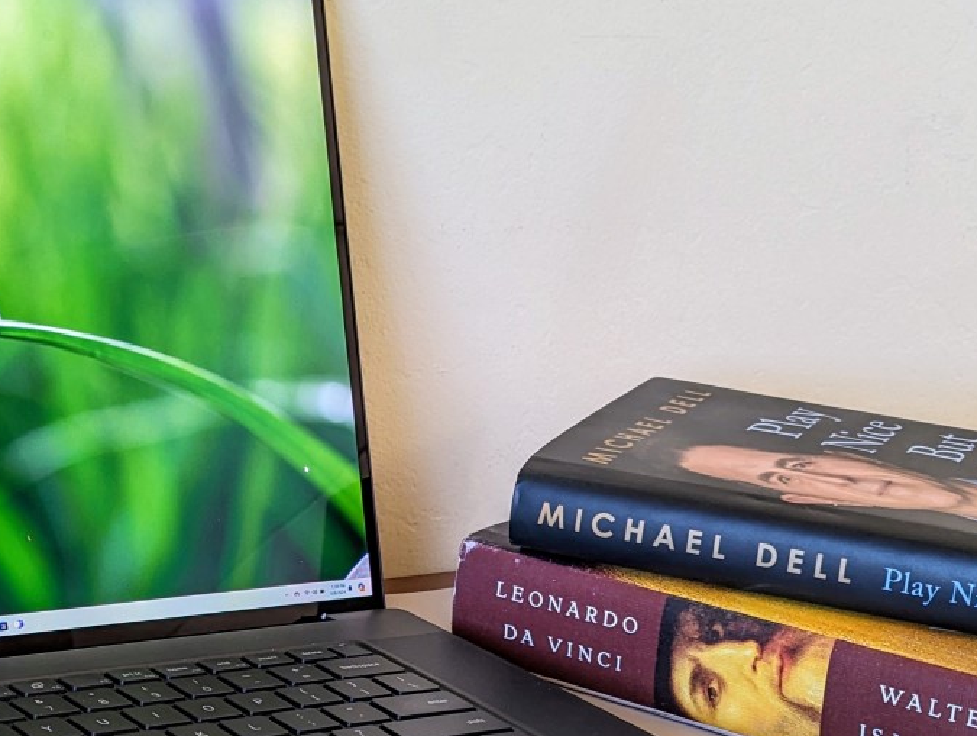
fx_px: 2882
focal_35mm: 102
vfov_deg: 14.5
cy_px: 559
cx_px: 90
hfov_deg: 18.9
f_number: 1.85
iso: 38
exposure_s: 1/40
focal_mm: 6.81
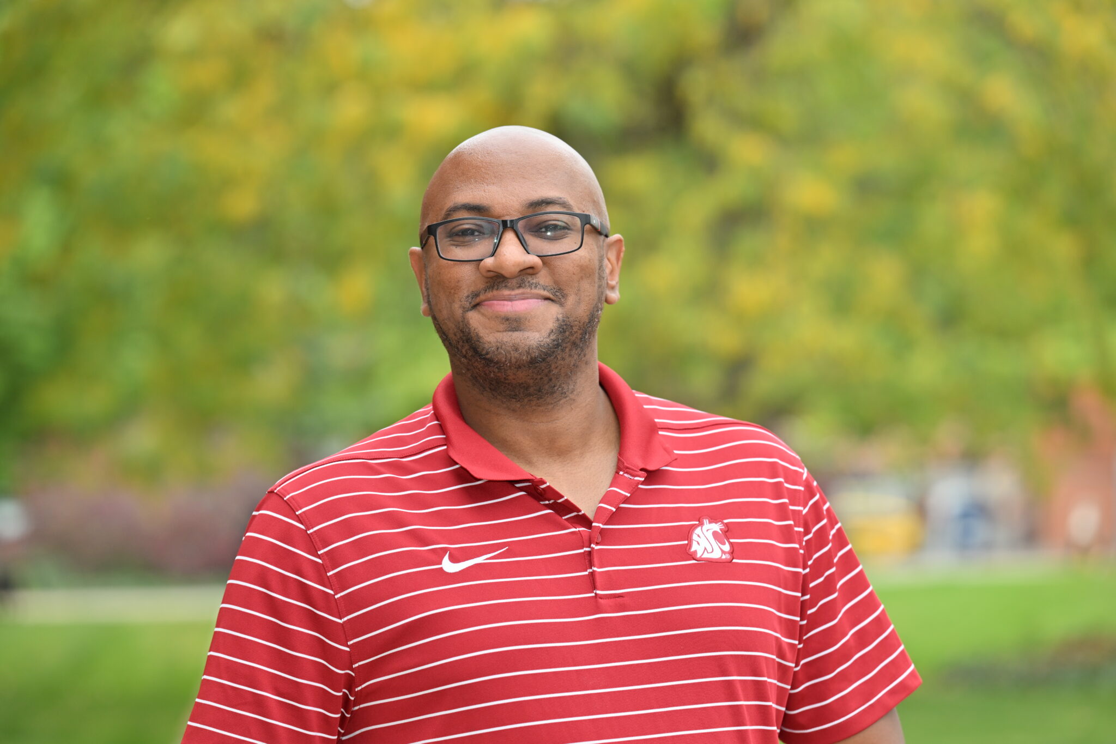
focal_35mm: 135
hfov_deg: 15.2
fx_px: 4184
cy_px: 372
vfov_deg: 10.2
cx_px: 558
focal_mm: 135
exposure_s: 1/250
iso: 160
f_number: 4
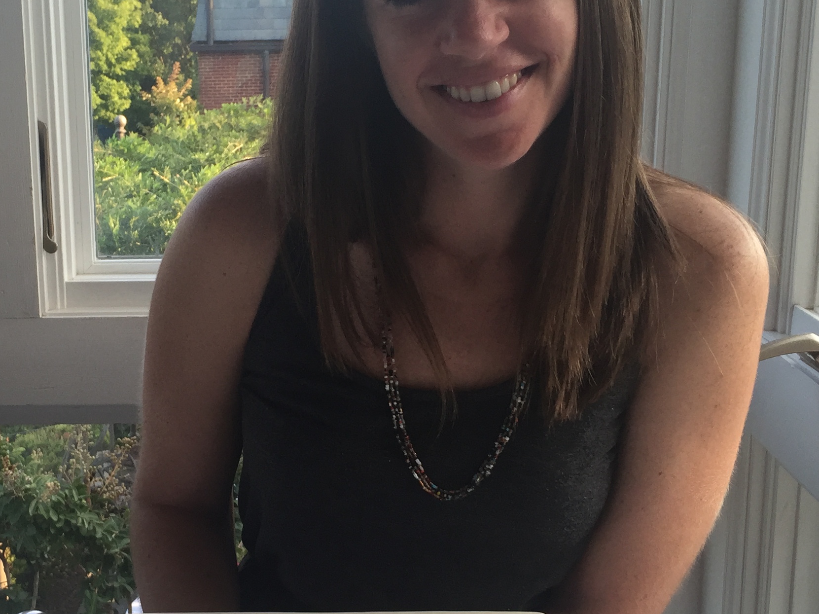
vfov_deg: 25.6
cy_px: 327
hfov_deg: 33.4
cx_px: 245
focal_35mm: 57
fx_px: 1348
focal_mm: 4.15
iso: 50
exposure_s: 1/120
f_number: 2.2
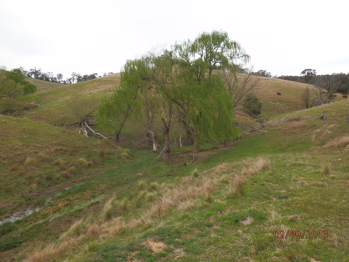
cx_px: 174
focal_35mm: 30
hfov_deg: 60.0
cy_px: 131
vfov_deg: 46.8
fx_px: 302
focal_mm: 5.3
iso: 80
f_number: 3.5
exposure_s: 1/320
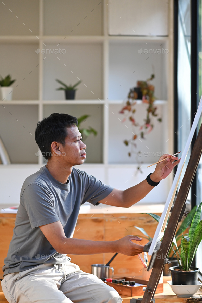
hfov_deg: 13.0
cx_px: 101
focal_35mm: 105
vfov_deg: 19.5
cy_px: 152
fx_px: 884
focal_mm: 105
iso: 640
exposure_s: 1/640
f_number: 2
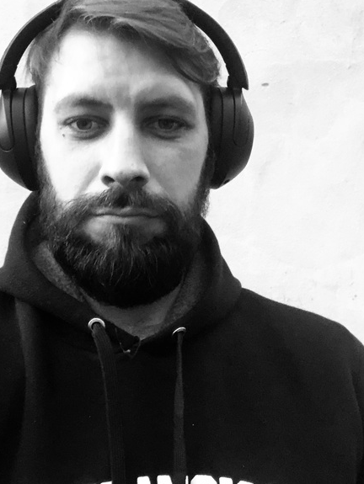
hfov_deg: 33.5
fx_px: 602
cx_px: 140
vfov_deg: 43.7
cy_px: 207
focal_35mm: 43
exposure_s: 1/30
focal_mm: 2.87
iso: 500
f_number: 2.2
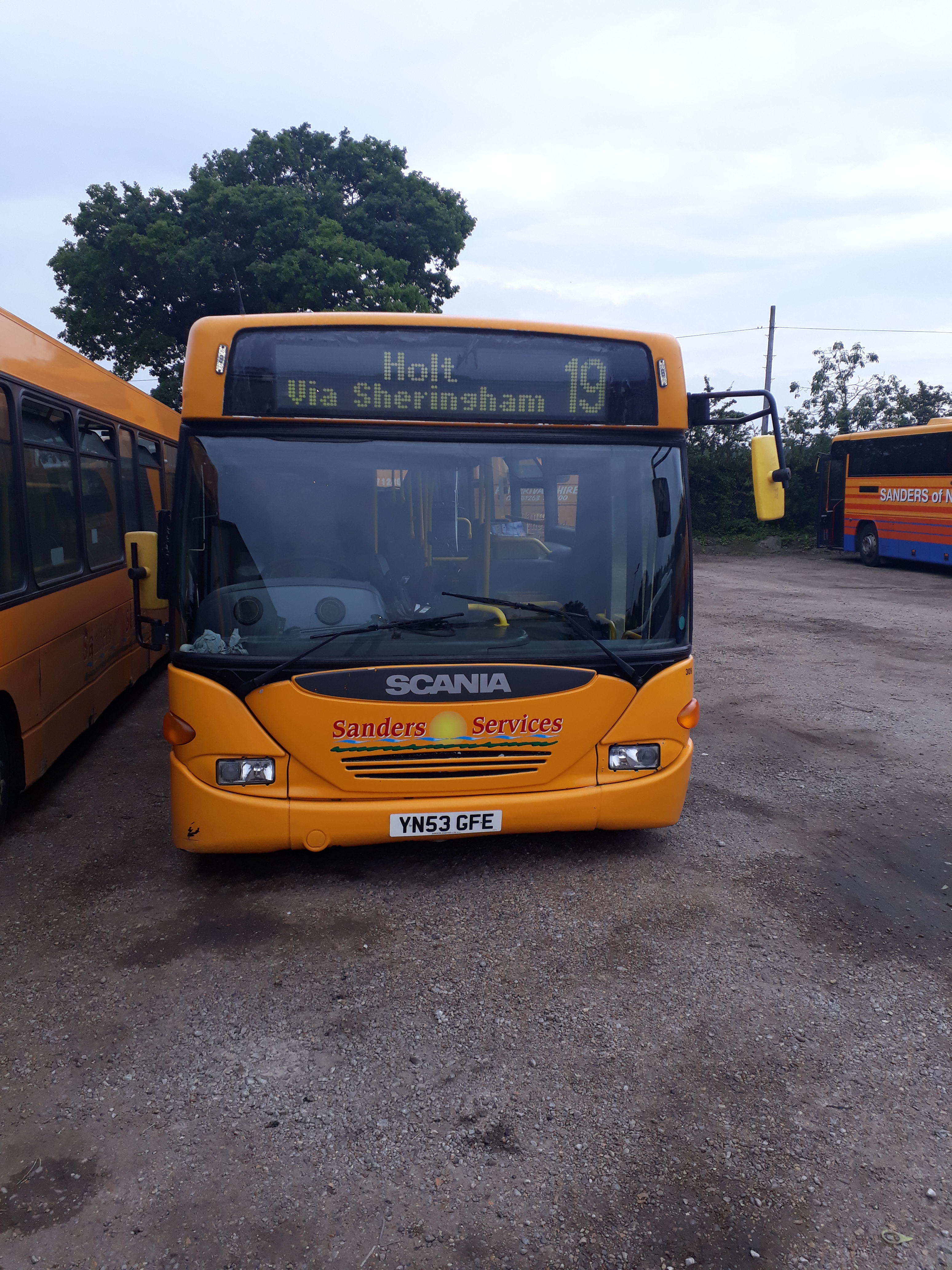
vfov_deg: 65.3
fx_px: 990
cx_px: 476
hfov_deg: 51.4
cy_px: 635
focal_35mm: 27
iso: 40
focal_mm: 3.6
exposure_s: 1/1124
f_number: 1.9
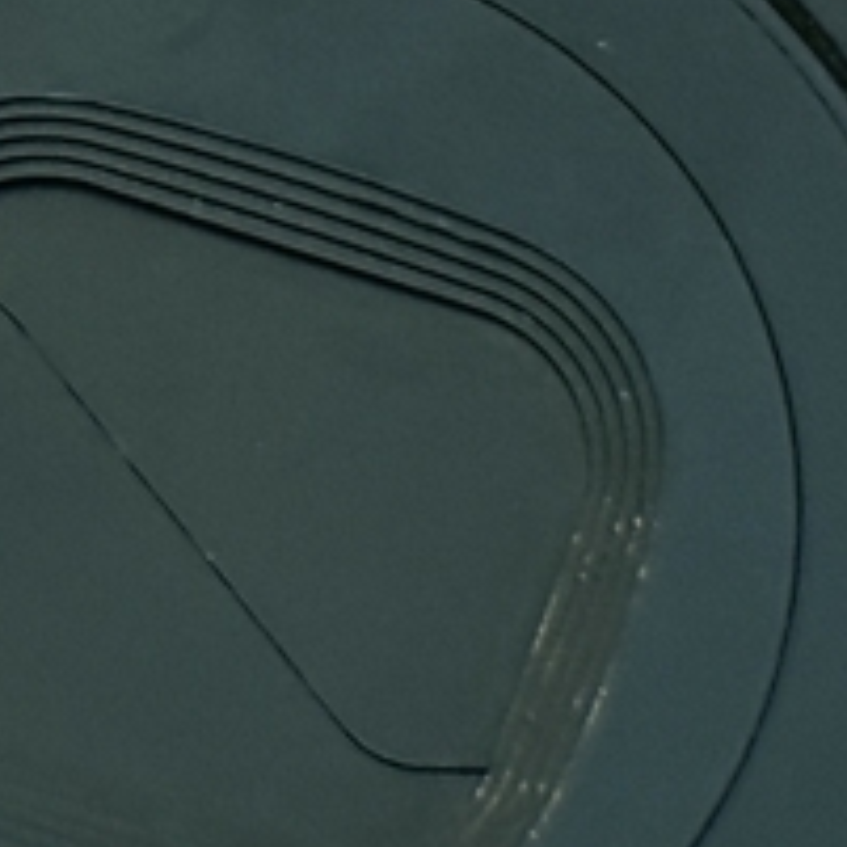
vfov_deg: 6.9
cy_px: 405
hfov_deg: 6.9
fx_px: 7004
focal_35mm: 253
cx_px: -114
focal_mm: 6.76
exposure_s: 1/25
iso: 500
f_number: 1.78
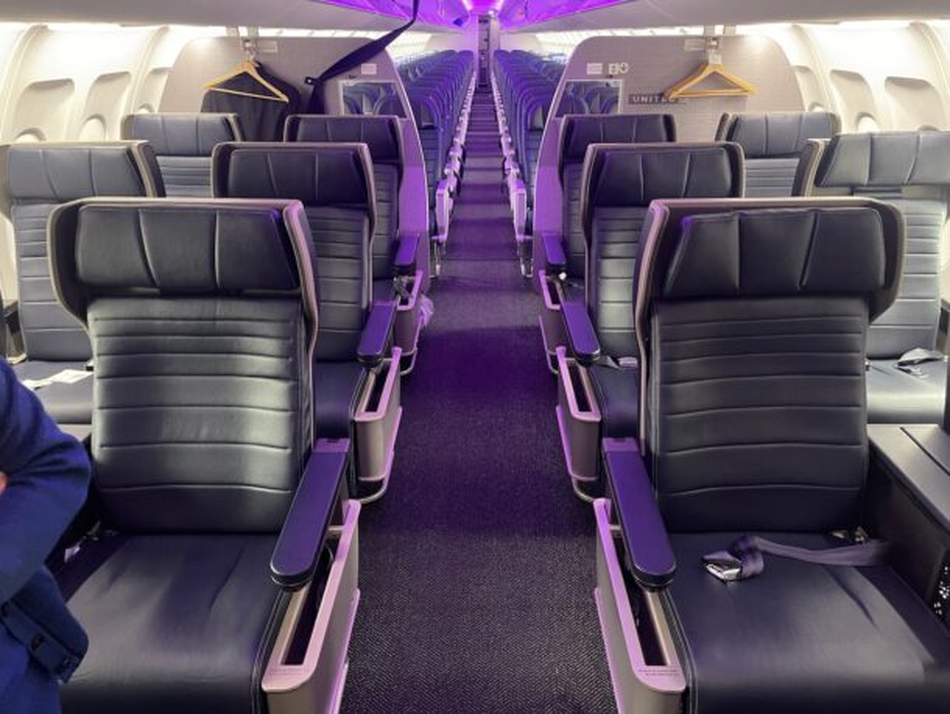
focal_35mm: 26
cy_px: 357
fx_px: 714
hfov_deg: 67.3
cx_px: 475
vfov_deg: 53.1
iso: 800
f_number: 1.6
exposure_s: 1/29
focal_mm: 5.1
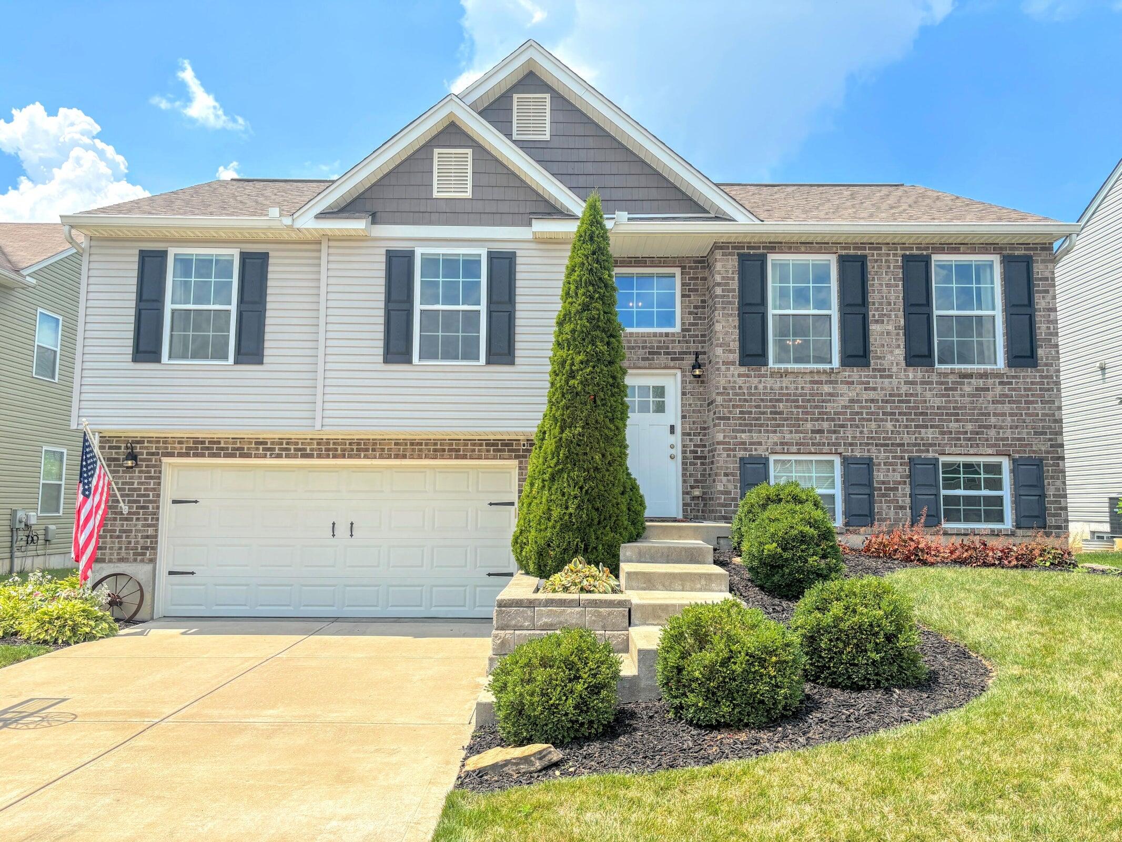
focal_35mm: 26
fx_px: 843
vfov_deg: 53.1
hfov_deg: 67.3
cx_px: 561
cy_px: 421
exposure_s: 1/2933
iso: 50
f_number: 1.6
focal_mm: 5.96
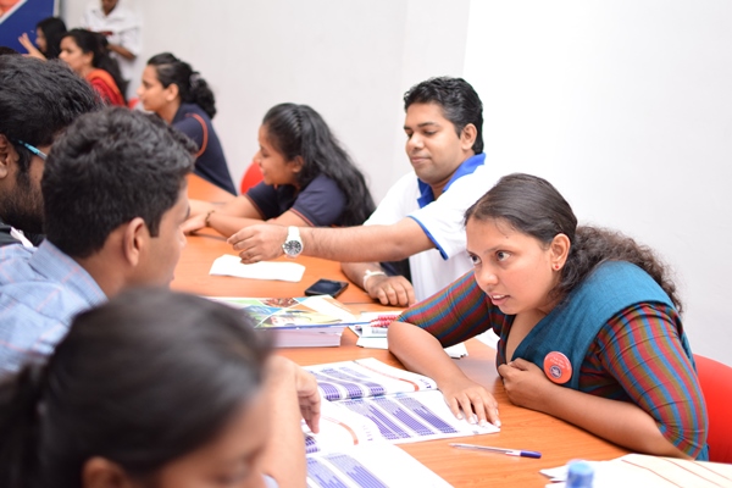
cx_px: 366
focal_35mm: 52
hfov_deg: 37.9
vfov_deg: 25.8
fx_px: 1067
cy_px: 244
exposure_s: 1/200
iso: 800
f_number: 1.8
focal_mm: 35
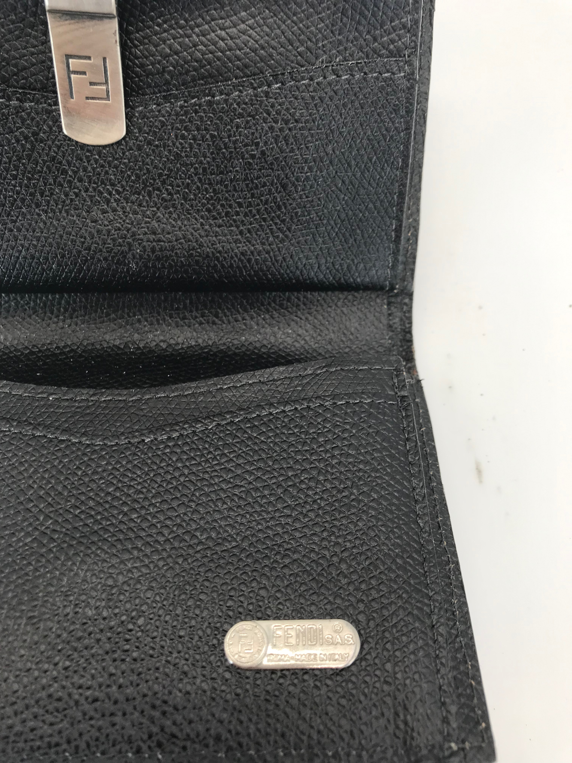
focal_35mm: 28
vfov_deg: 63.4
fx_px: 617
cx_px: 286
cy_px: 382
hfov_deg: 49.7
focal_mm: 3.99
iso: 20
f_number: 1.8
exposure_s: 1/127
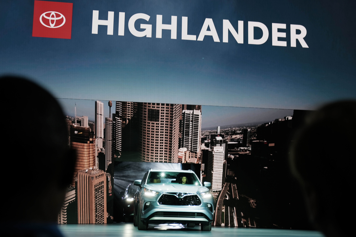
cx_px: 178
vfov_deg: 25.5
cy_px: 118
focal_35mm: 53
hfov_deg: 37.5
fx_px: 524
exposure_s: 1/90
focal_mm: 35
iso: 160
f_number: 2.8
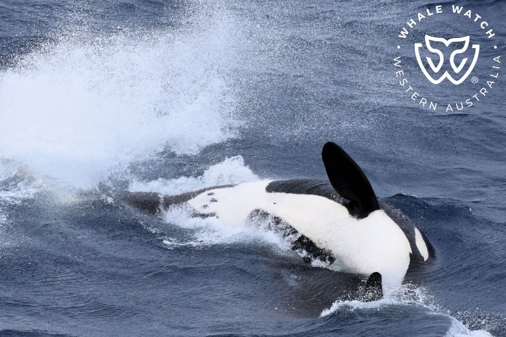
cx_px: 253
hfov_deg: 13.4
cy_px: 168
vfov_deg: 9.0
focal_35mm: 153
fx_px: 2150
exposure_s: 1/1600
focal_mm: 102
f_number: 6.3
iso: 400
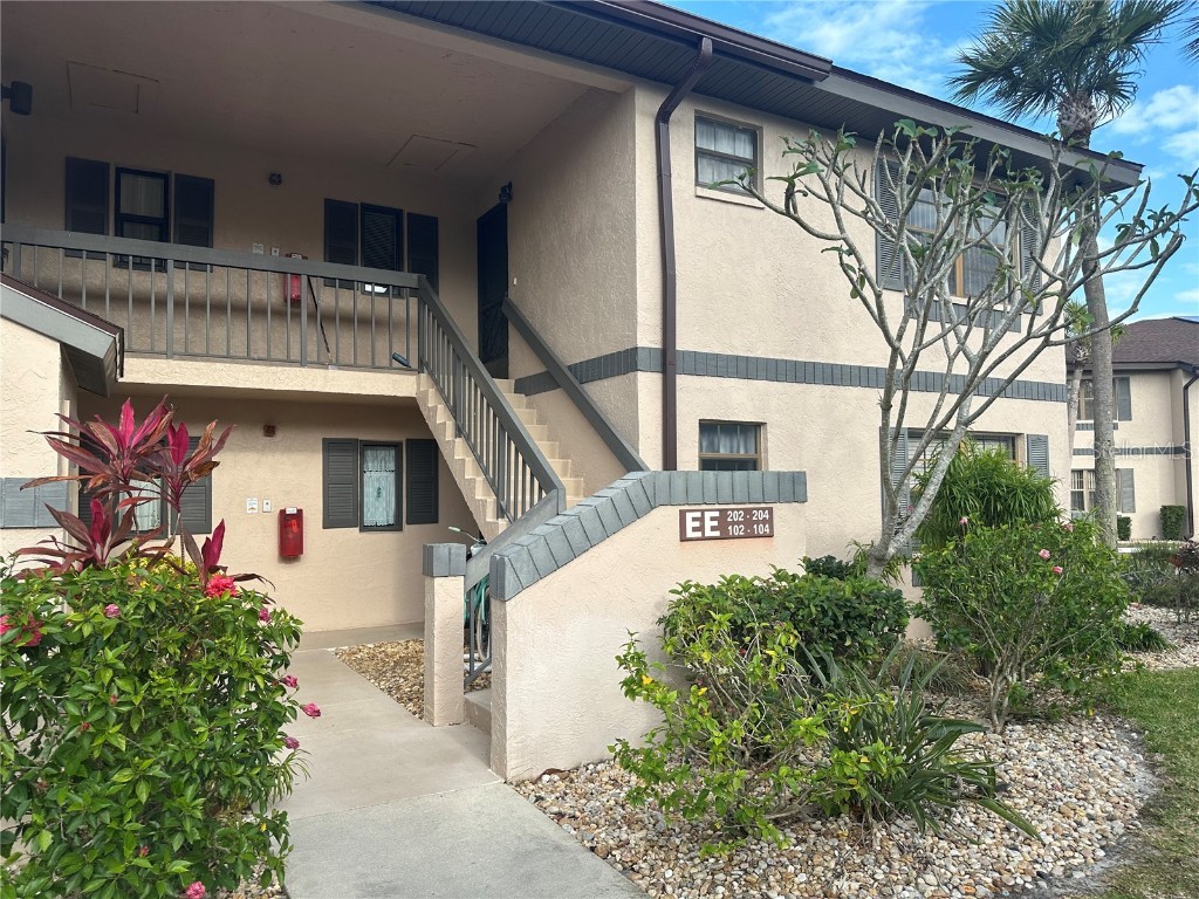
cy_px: 450
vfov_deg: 56.8
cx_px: 600
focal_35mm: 24
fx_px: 831
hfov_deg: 71.6
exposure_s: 1/1517
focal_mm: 6.86
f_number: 1.78
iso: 80
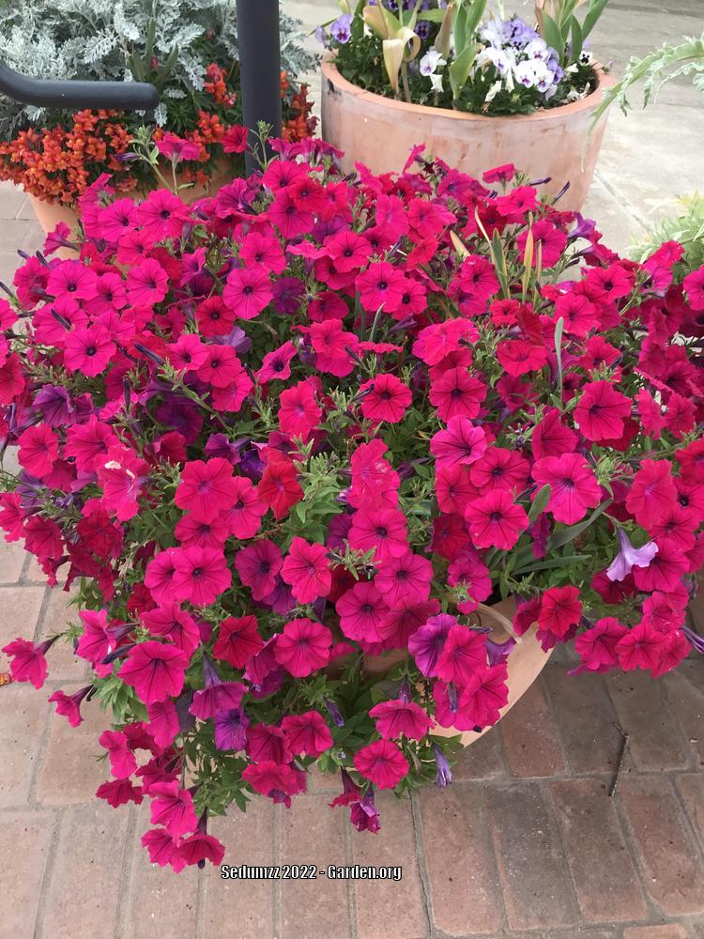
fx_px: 759
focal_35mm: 28
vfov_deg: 63.4
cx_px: 352
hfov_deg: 49.7
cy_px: 470
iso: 20
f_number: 1.8
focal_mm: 4
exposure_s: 1/213
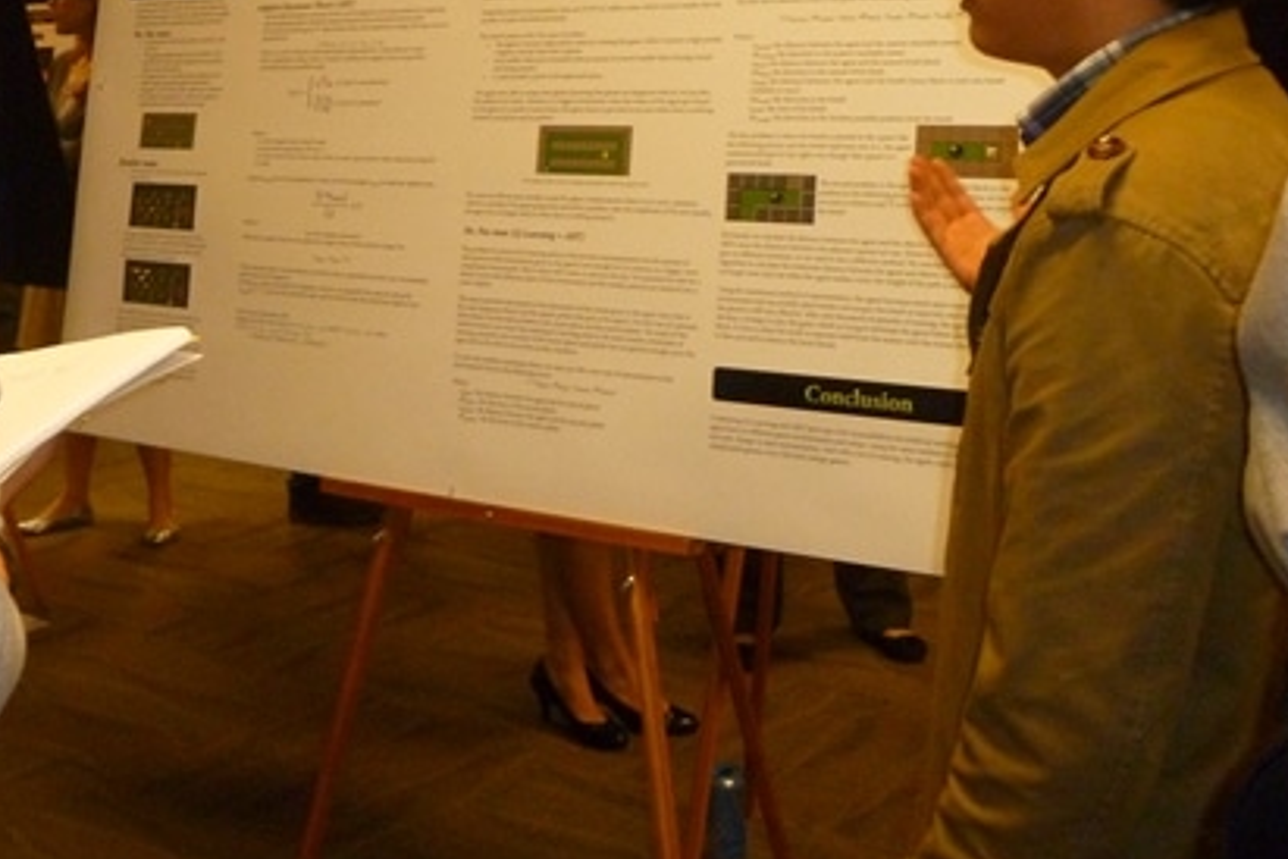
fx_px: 1860
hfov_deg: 37.3
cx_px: 329
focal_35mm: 52
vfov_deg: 25.0
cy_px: 52
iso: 400
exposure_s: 1/60
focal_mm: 5
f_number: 3.3
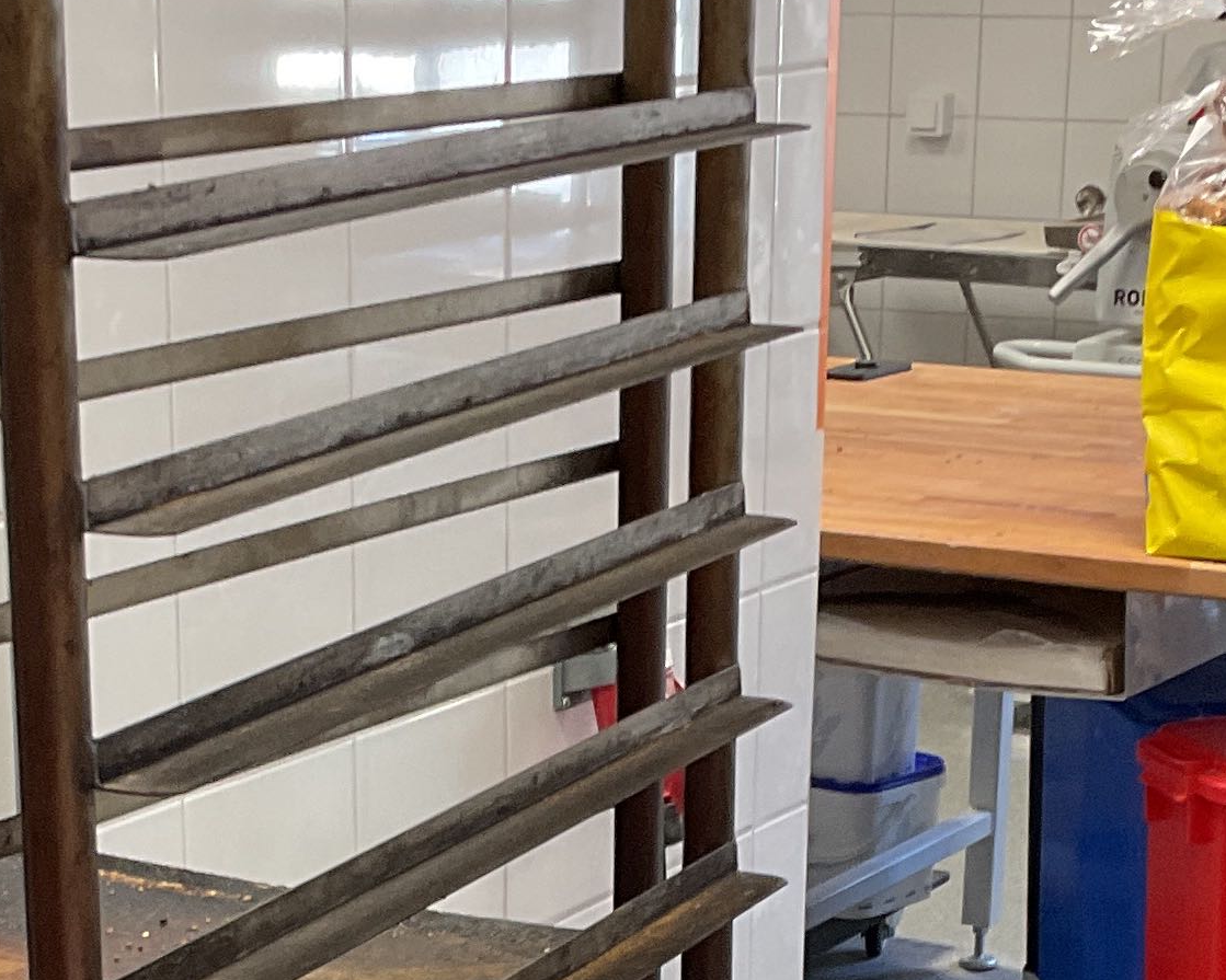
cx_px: 424
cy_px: 1210
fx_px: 3701
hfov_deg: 18.8
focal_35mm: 102
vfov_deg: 14.6
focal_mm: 3
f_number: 1.8
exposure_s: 1/50
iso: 64
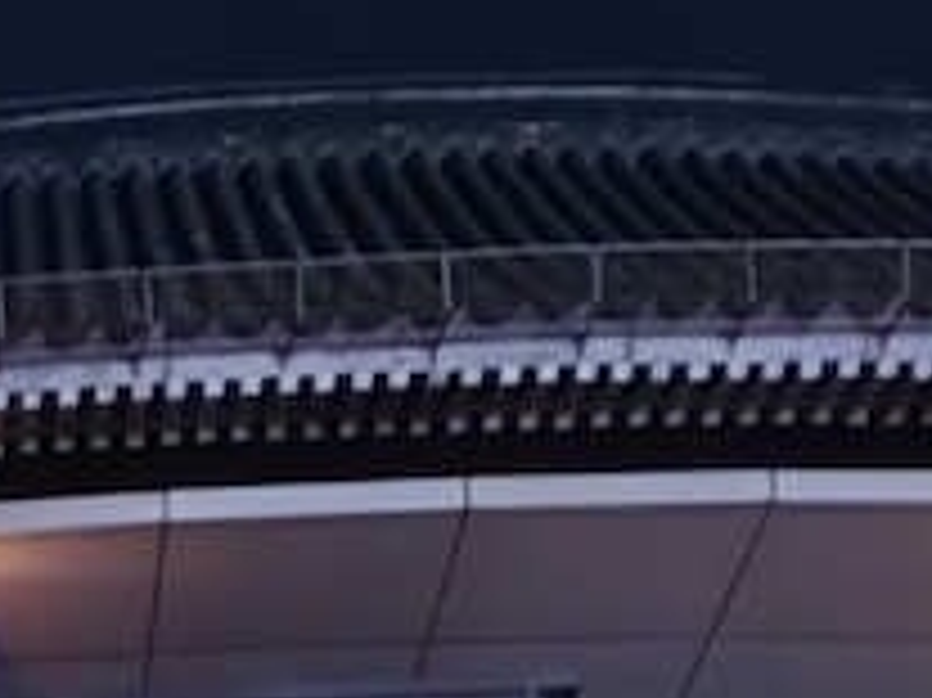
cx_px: -1540
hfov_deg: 7.7
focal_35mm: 232
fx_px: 6243
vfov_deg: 6.0
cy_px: 1896
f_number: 1.6
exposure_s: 1/131
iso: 50
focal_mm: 5.56
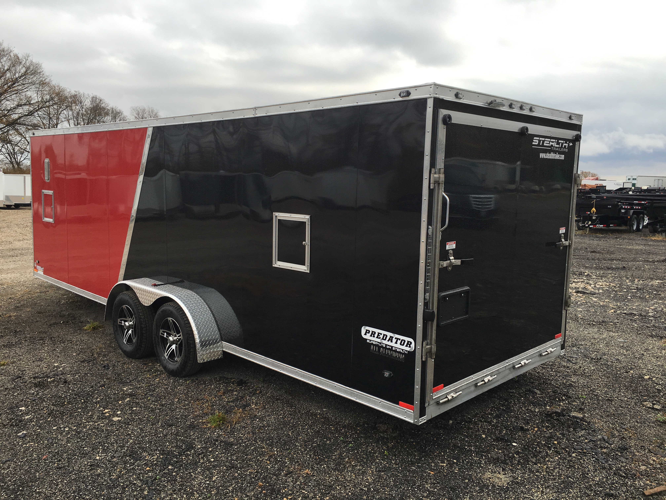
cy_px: 250
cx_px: 333
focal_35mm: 29
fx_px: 558
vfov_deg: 48.2
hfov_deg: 61.7
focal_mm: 4.15
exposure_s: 1/541
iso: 25
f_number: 2.2
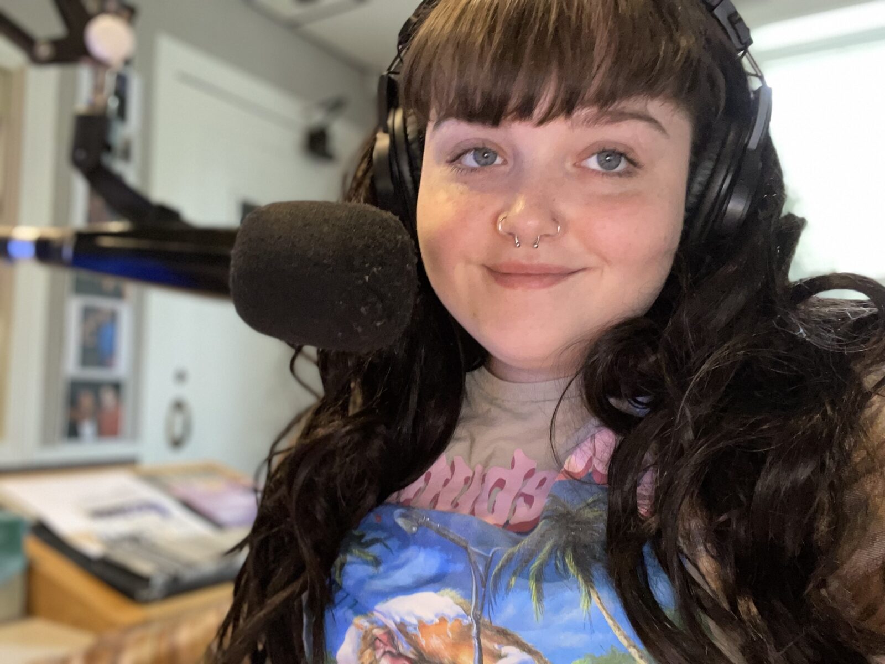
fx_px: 767
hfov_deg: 60.0
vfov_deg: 46.8
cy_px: 332
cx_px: 442
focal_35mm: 30
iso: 250
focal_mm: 2.71
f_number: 2.2
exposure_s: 1/31
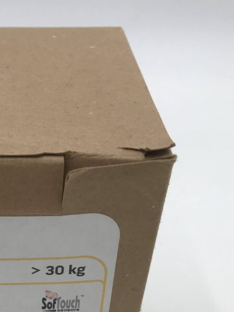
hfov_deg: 22.8
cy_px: 284
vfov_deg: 29.8
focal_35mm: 62
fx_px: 558
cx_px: 7
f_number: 1.8
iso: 32
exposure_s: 1/120
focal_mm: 3.99
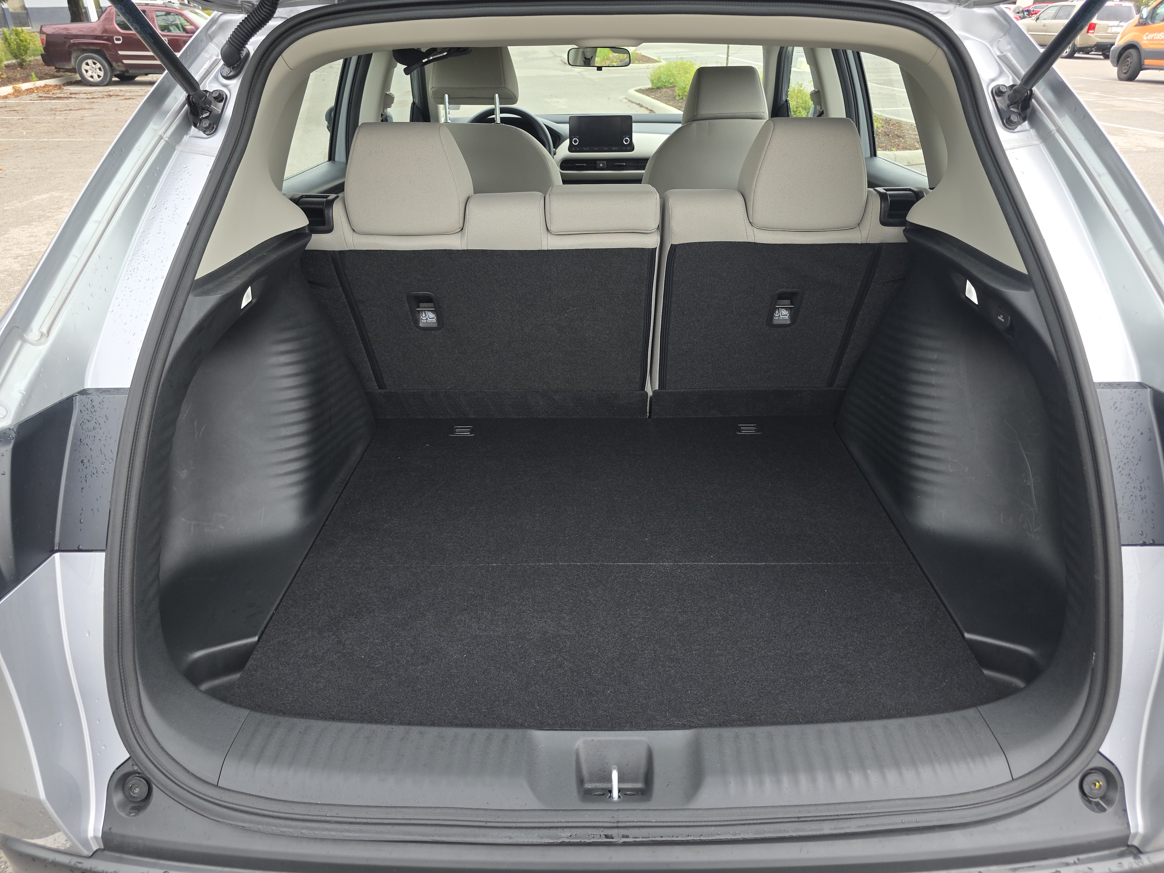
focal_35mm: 23
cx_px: 582
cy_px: 436
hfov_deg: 73.9
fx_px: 773
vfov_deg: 58.9
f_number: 1.7
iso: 40
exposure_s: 1/180
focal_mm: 6.3
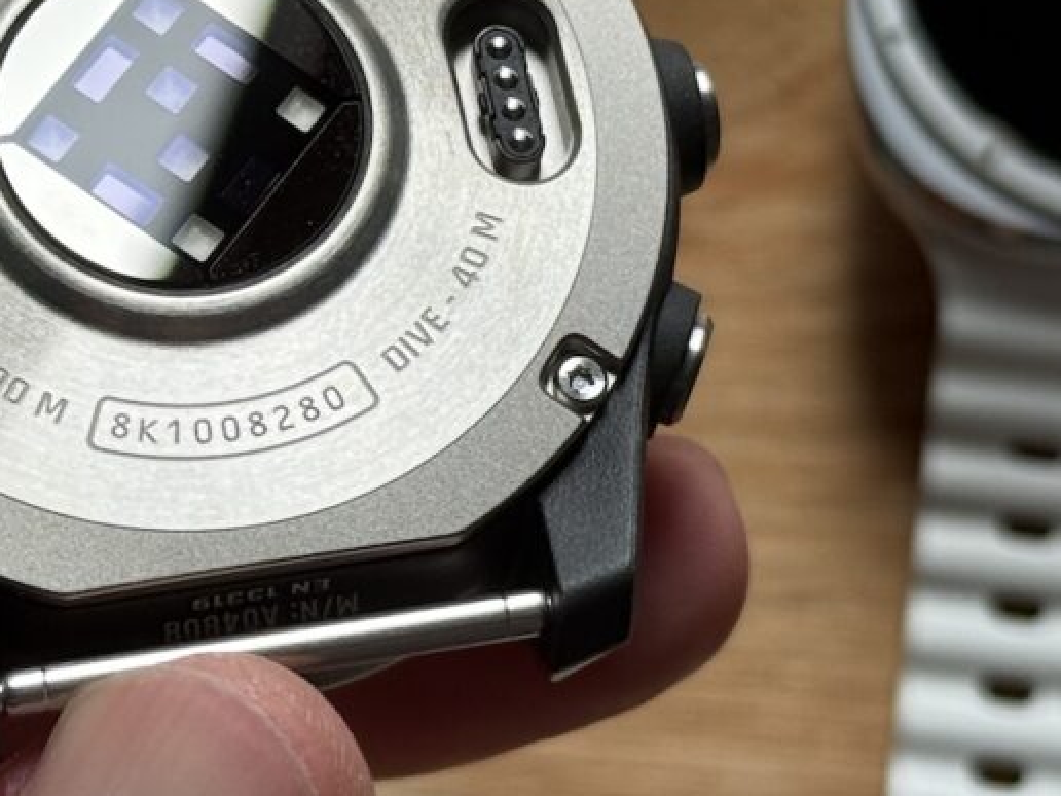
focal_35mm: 143
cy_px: 171
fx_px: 4383
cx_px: 354
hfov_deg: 13.8
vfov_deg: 10.3
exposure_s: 1/83
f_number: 1.78
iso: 100
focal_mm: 6.76
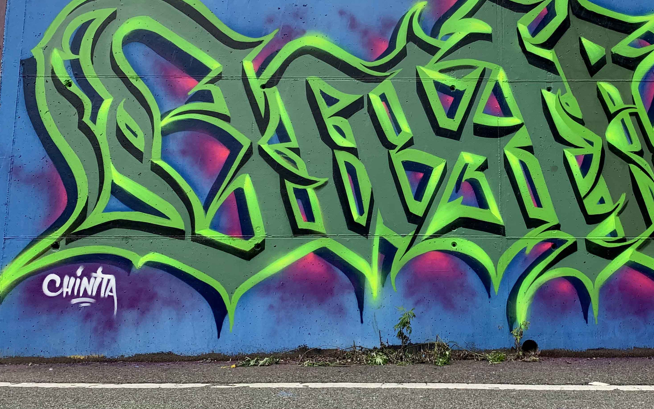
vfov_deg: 33.5
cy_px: 173
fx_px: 677
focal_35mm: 38
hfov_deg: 50.8
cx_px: 425
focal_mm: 4.25
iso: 25
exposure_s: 1/179
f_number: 1.8
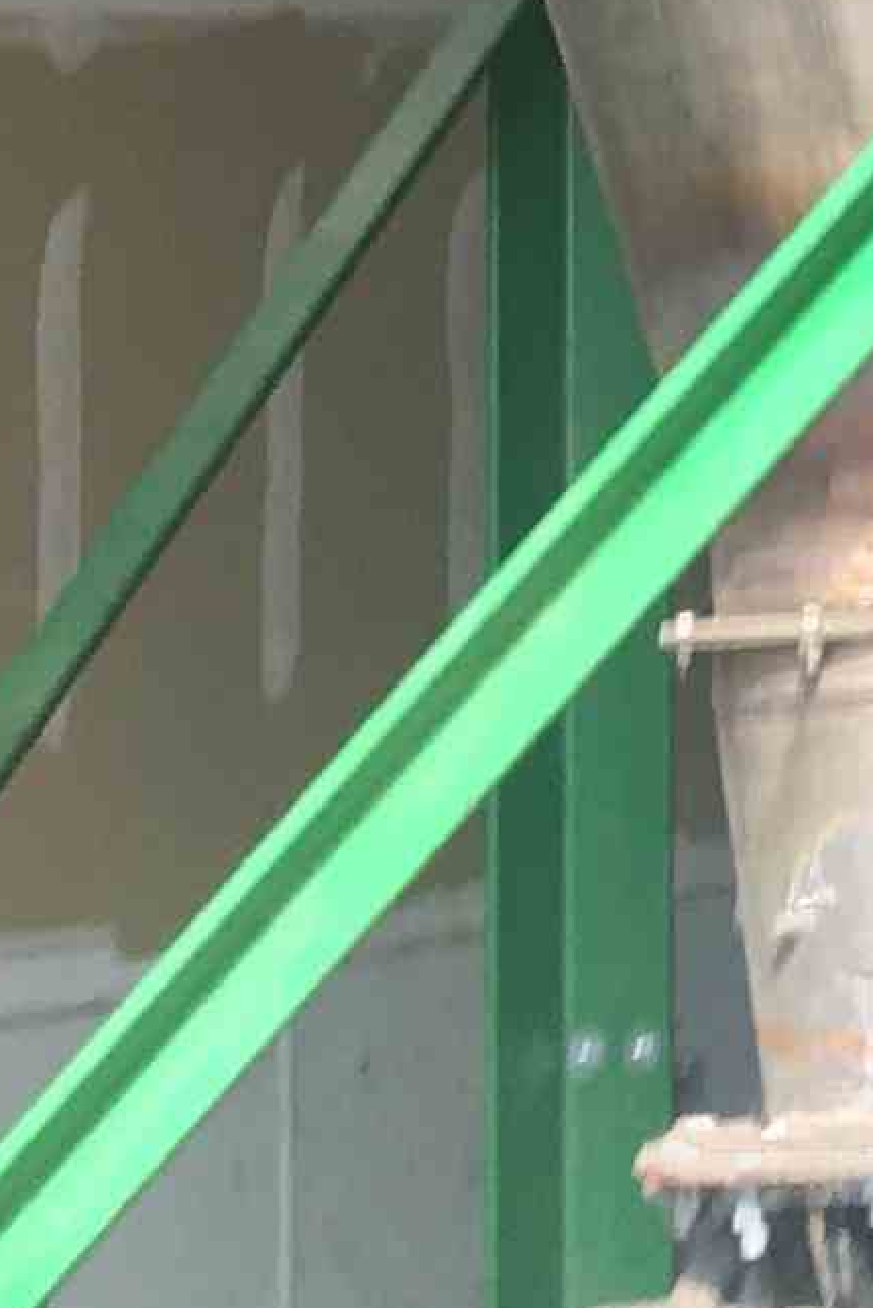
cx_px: 2536
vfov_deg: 9.9
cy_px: -1461
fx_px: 6871
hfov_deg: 6.7
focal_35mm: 189
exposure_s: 1/120
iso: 25
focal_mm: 4.15
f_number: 2.2
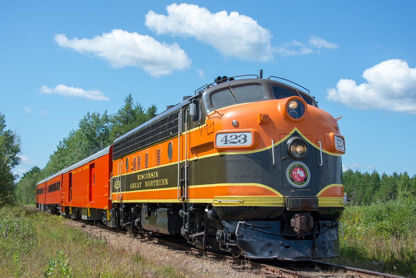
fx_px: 636
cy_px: 149
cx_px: 211
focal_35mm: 55
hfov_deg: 36.2
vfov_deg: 24.6
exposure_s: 1/1000
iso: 500
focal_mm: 48
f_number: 5.6
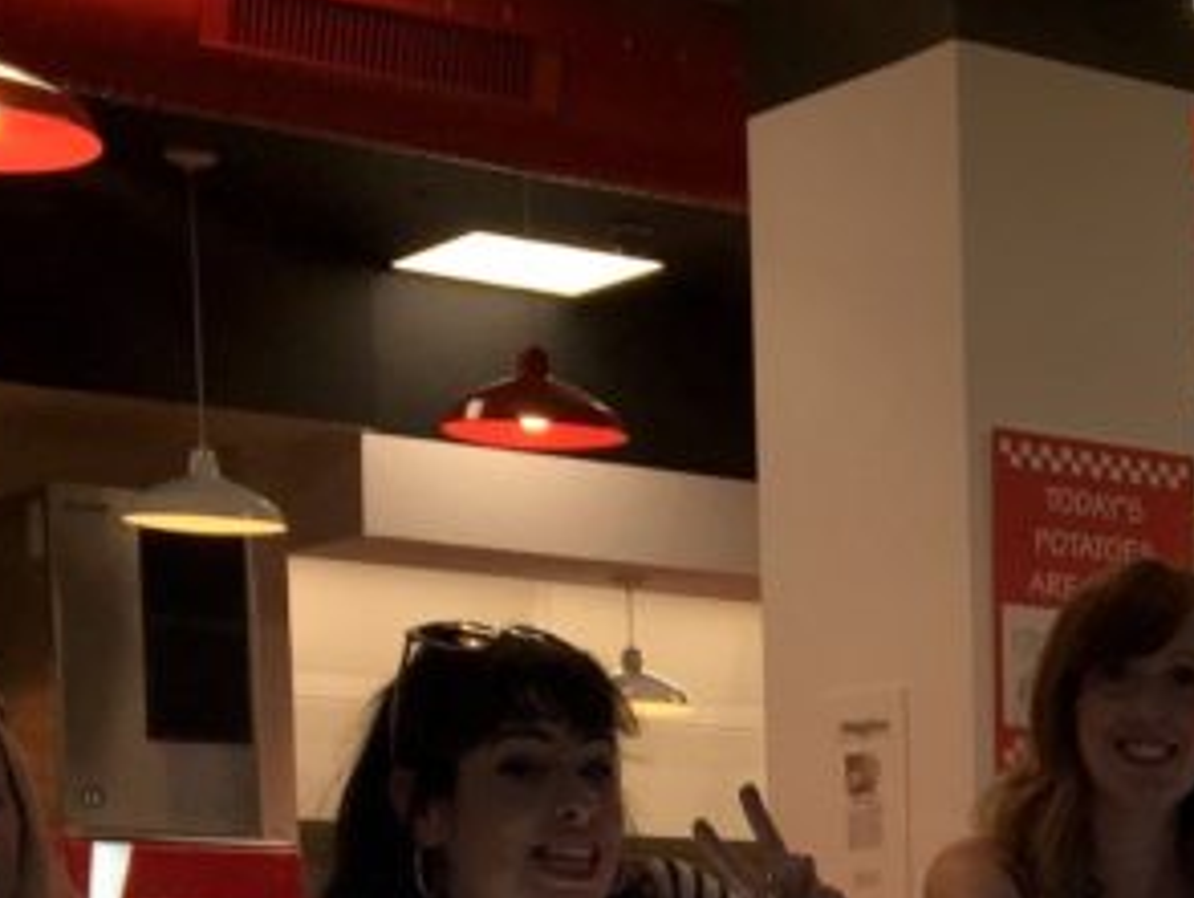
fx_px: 3487
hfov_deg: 18.1
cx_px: 1564
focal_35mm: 101
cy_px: 1426
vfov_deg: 13.6
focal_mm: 4.15
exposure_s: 1/118
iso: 32
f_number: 2.2
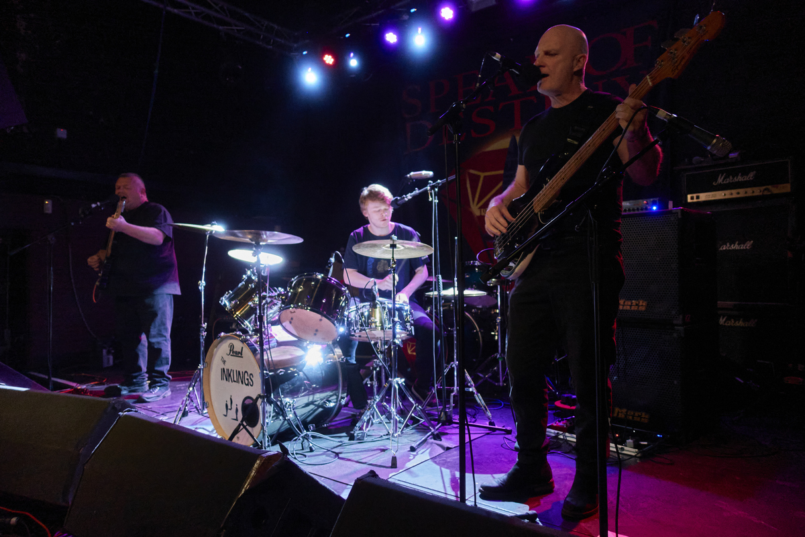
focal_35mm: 24
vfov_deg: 53.1
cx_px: 402
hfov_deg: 73.7
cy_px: 268
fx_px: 537
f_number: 1.8
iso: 3200
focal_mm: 8.8
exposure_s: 1/250
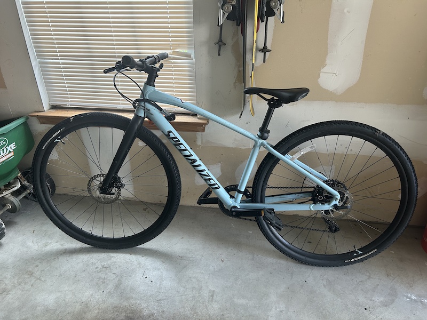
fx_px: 321
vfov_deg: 53.1
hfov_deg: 67.3
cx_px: 214
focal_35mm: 26
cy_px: 160
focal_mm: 5.7
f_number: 1.5
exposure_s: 1/91
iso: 125
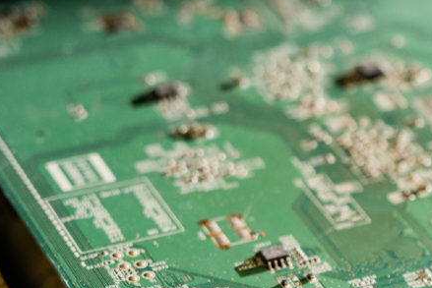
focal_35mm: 175
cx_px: 687
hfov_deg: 11.2
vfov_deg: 7.7
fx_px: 2101
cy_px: 393
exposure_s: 1/160
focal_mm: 50
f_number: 4
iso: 200
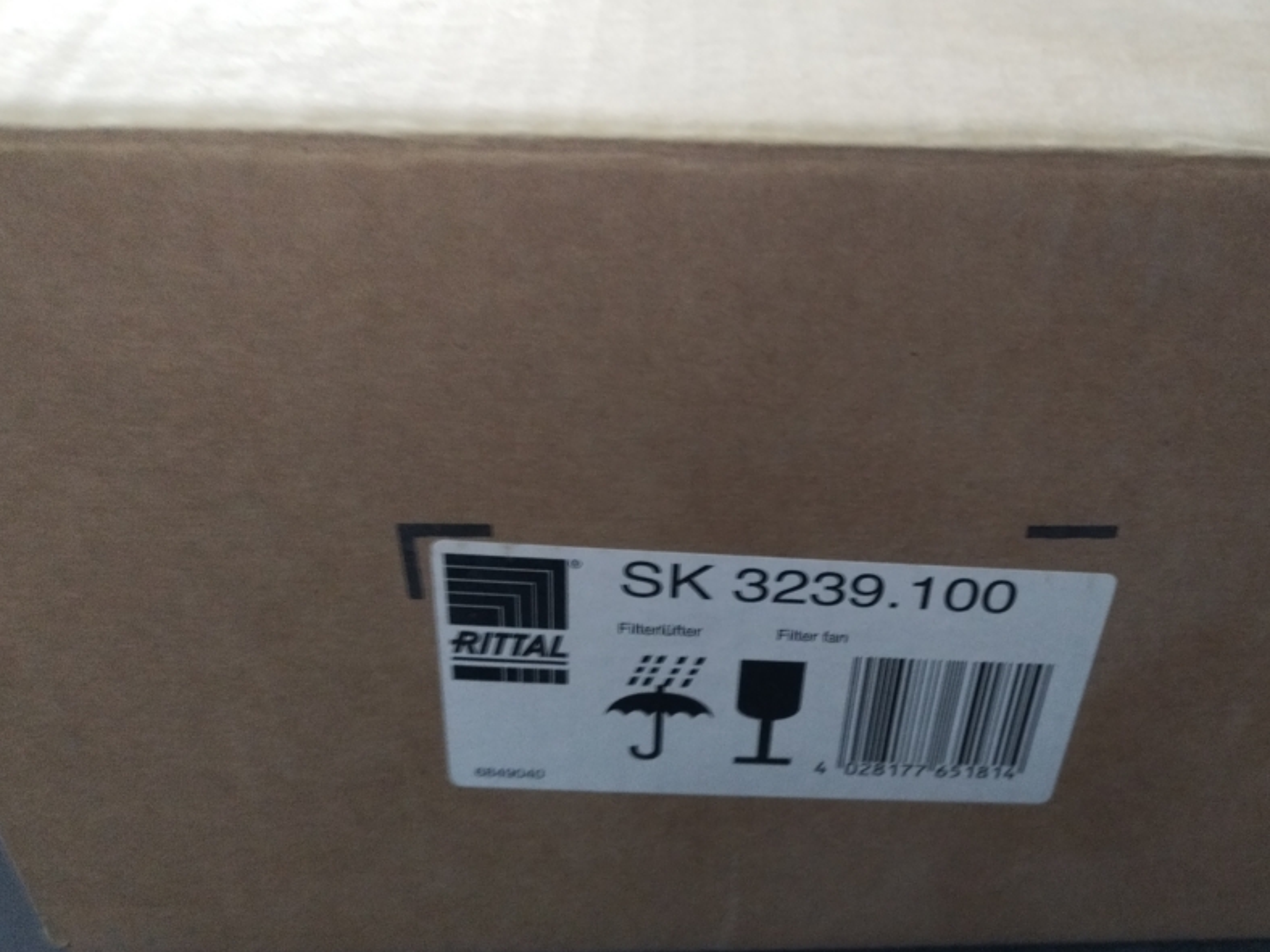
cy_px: 507
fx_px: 1247
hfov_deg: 53.3
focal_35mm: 34
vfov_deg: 41.8
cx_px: 801
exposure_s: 1/25
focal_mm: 4.75
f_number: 1.8
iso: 801
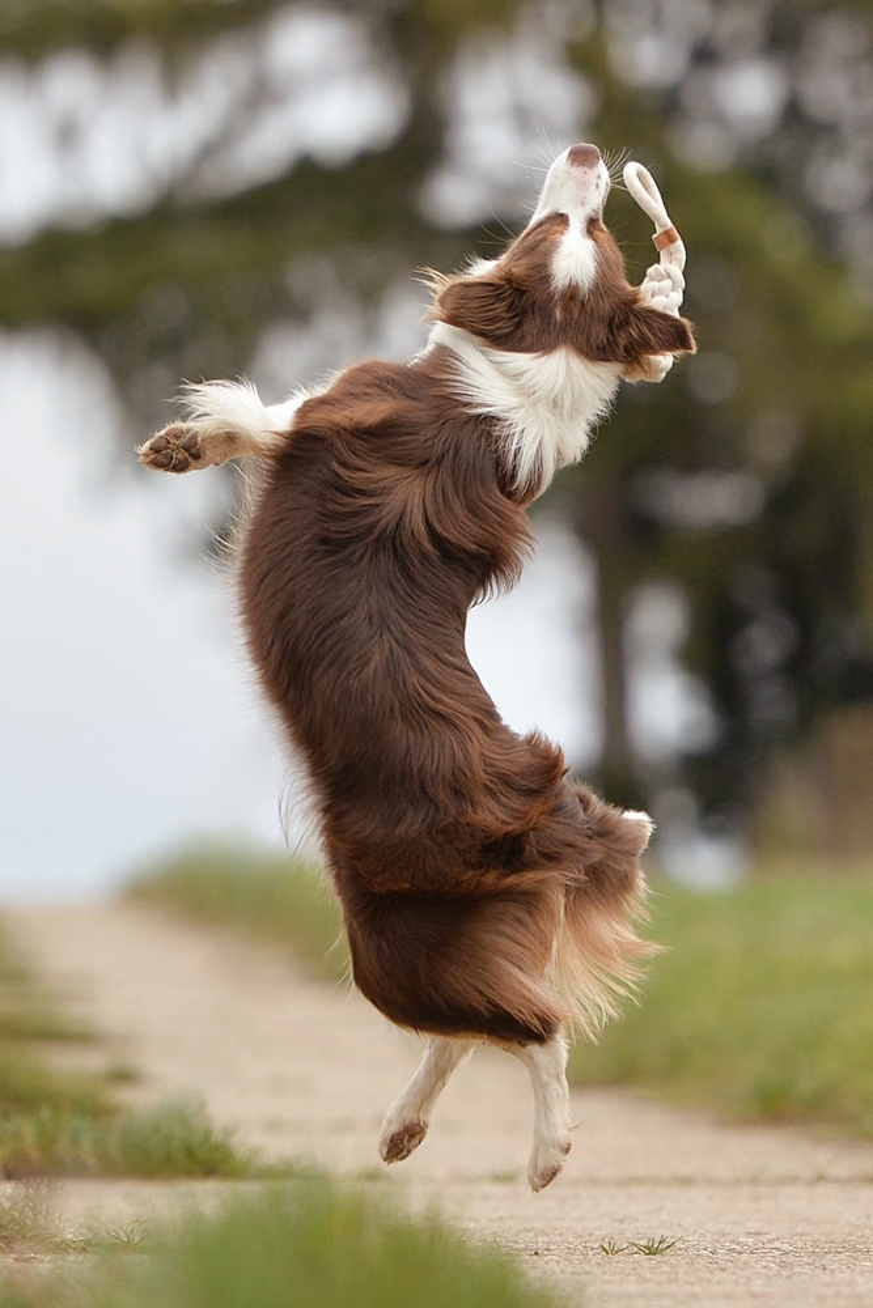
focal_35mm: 190
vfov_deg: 10.8
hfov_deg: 7.2
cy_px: 654
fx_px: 6908
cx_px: 436
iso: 400
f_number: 3.5
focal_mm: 190
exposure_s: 1/2000
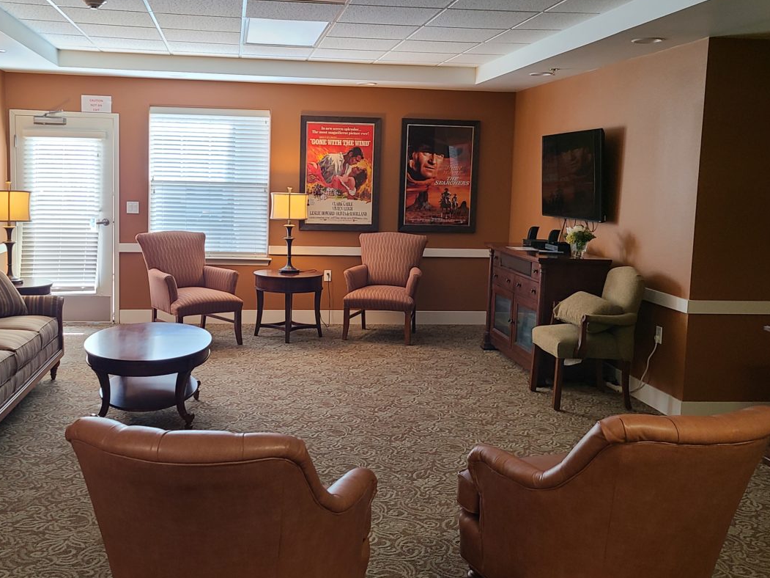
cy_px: 275
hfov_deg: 48.8
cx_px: 332
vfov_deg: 37.7
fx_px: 845
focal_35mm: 38
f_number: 1.8
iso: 100
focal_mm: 5.4
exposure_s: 1/59
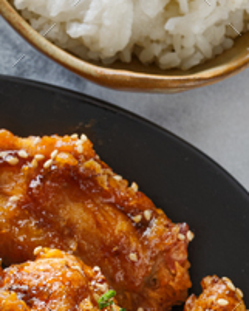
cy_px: 313
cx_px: -97
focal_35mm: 191
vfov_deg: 10.0
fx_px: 1758
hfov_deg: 8.0
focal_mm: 63
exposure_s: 1/125
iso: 100
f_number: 13
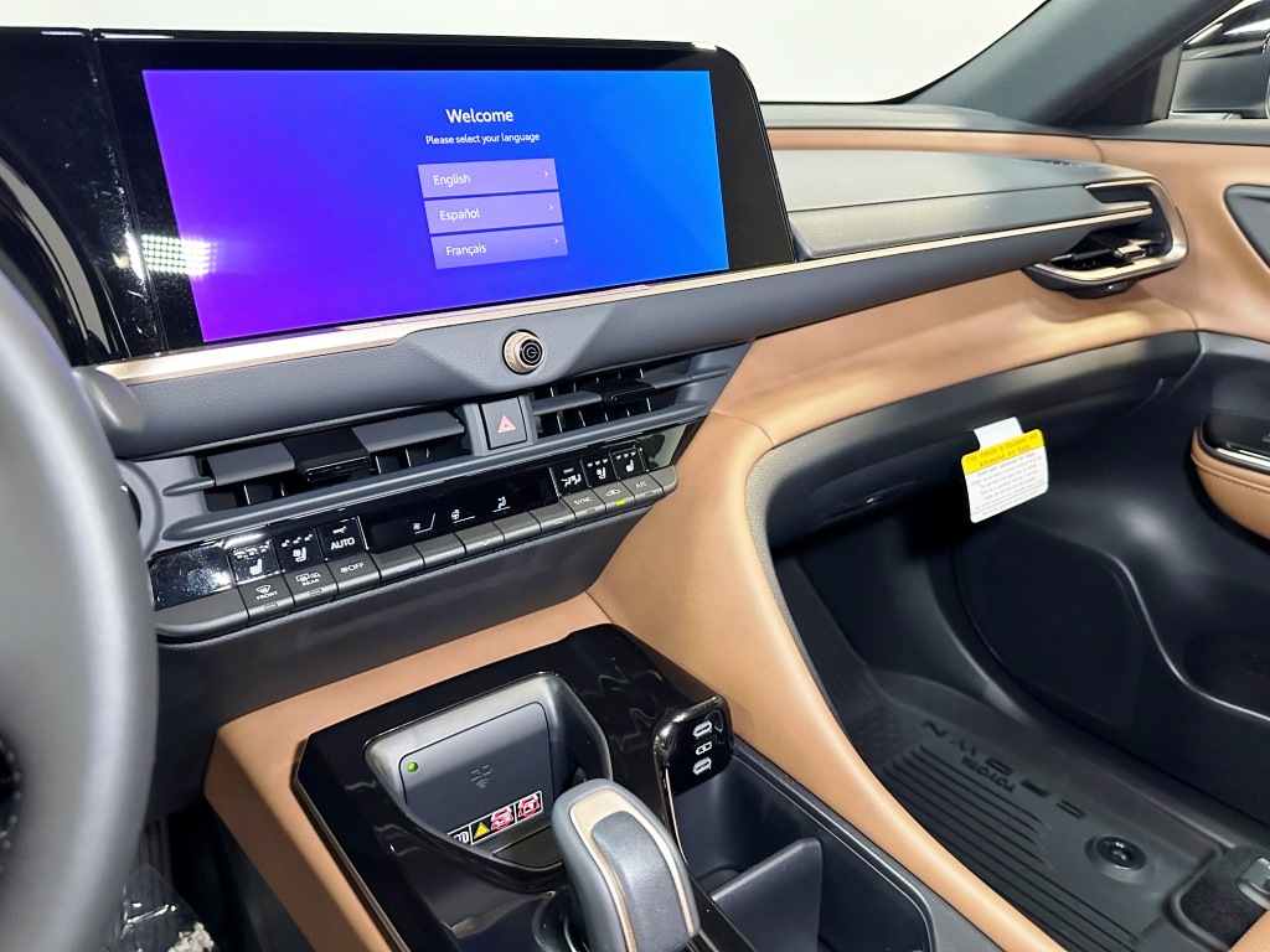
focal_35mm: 24
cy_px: 476
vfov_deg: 56.8
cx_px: 635
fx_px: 881
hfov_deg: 71.6
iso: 1000
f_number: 1.78
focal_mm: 6.86
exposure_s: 1/48
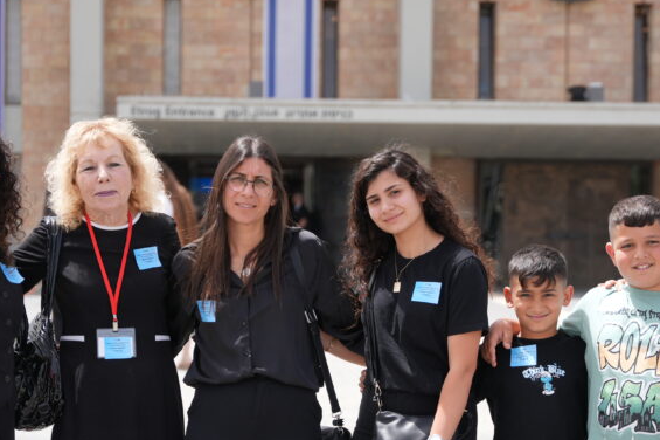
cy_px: 392
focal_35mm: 109
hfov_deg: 18.8
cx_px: 362
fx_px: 1994
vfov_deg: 12.5
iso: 160
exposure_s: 1/1250
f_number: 2.8
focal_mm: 53.9
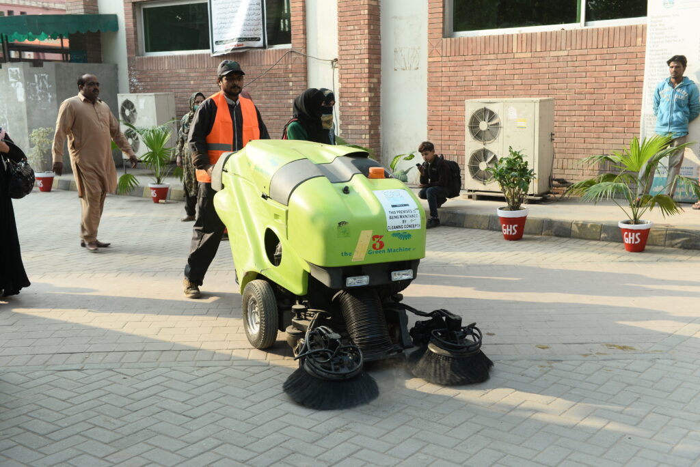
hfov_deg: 46.4
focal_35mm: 42
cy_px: 234
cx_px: 350
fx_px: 817
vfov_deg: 31.9
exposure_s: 1/125
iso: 160
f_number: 4
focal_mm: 42
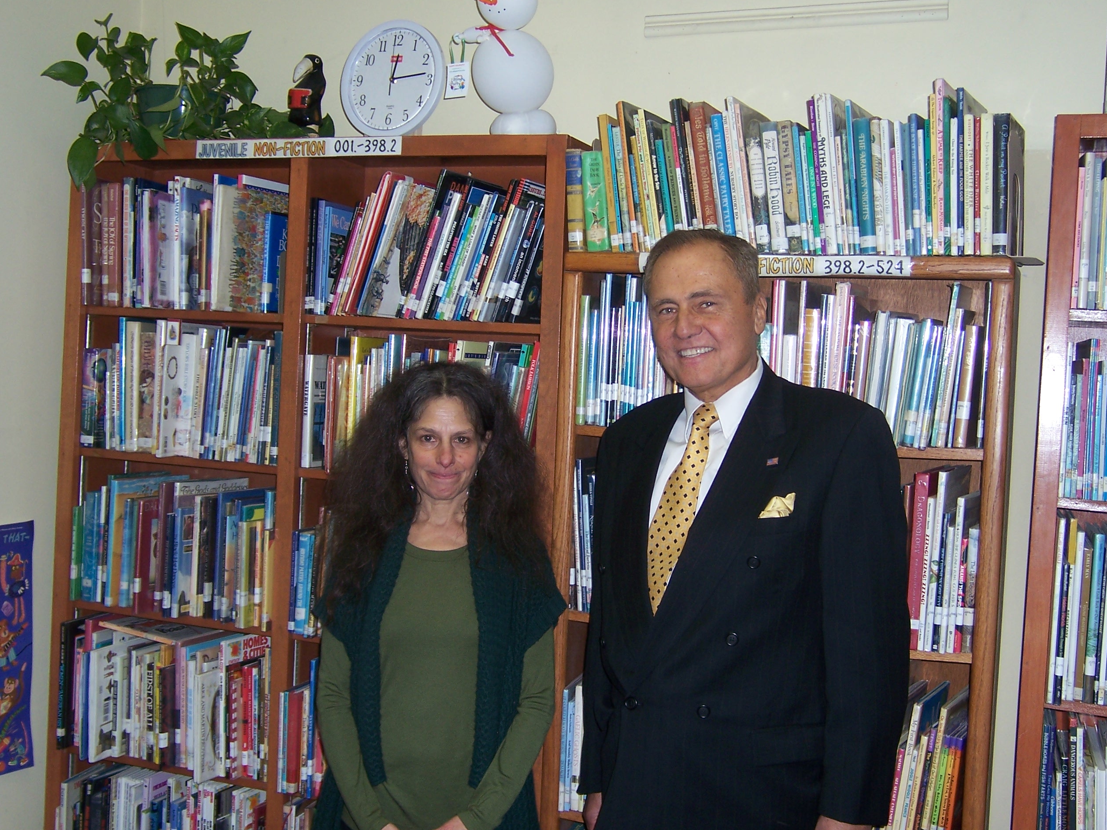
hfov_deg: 45.8
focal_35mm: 41
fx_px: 1311
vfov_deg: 35.1
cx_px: 545
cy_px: 420
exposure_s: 1/60
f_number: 3.4
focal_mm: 6.7
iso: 80
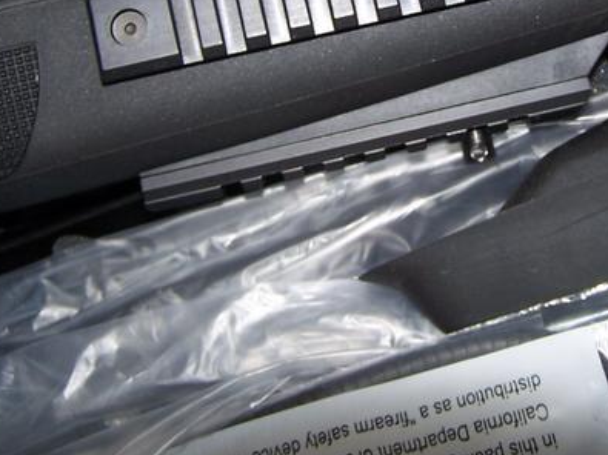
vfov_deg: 18.8
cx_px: 420
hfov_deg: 25.2
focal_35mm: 77
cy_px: 58
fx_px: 1352
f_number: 2.8
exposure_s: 1/60
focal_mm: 6.3
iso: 80
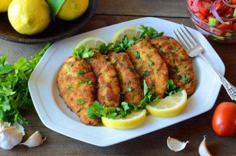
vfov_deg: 18.1
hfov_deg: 27.1
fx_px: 490
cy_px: 78
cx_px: 118
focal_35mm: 75
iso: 400
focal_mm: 50
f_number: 10
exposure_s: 1/8
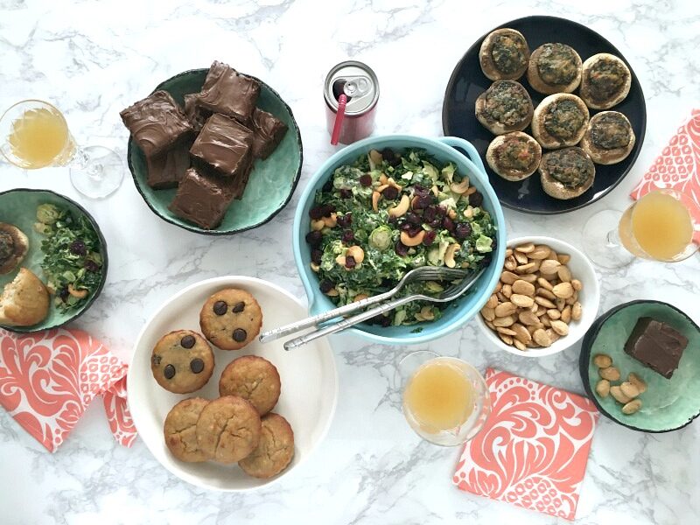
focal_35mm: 29
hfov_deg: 61.7
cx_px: 350
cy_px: 262
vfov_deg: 48.2
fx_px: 586
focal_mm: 4.15
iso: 32
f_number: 2.2
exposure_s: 1/30
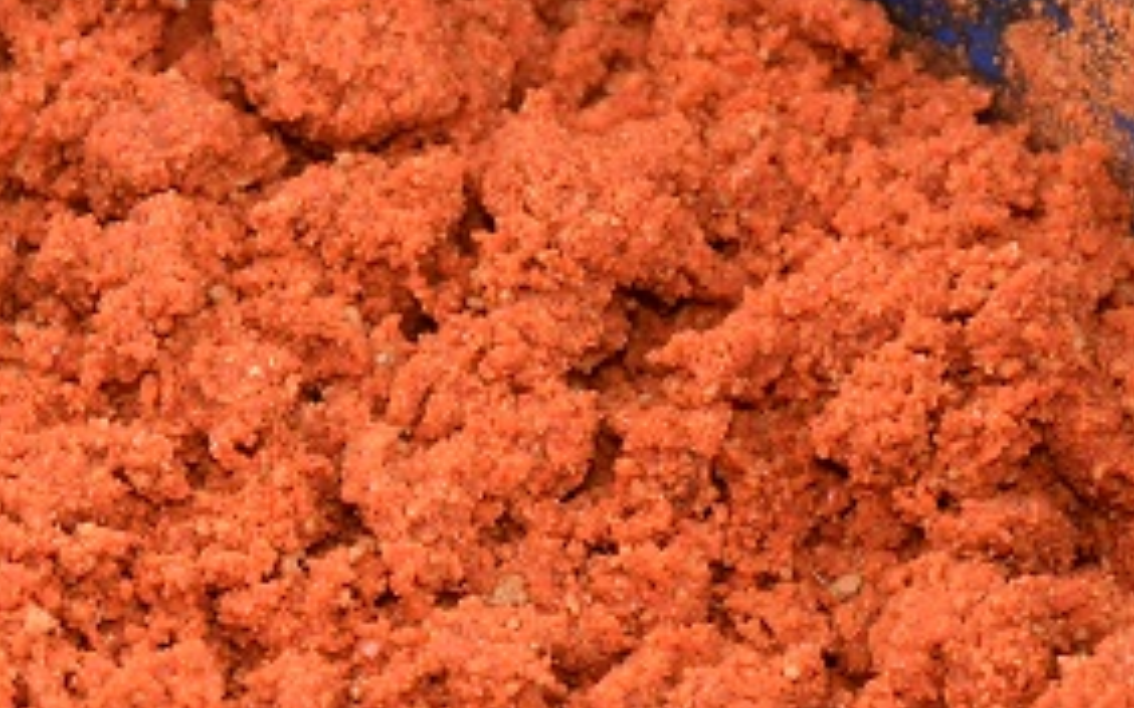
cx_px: 76
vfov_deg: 3.5
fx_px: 11708
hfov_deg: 5.5
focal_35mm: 379
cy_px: 624
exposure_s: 1/250
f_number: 5
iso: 320
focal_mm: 70
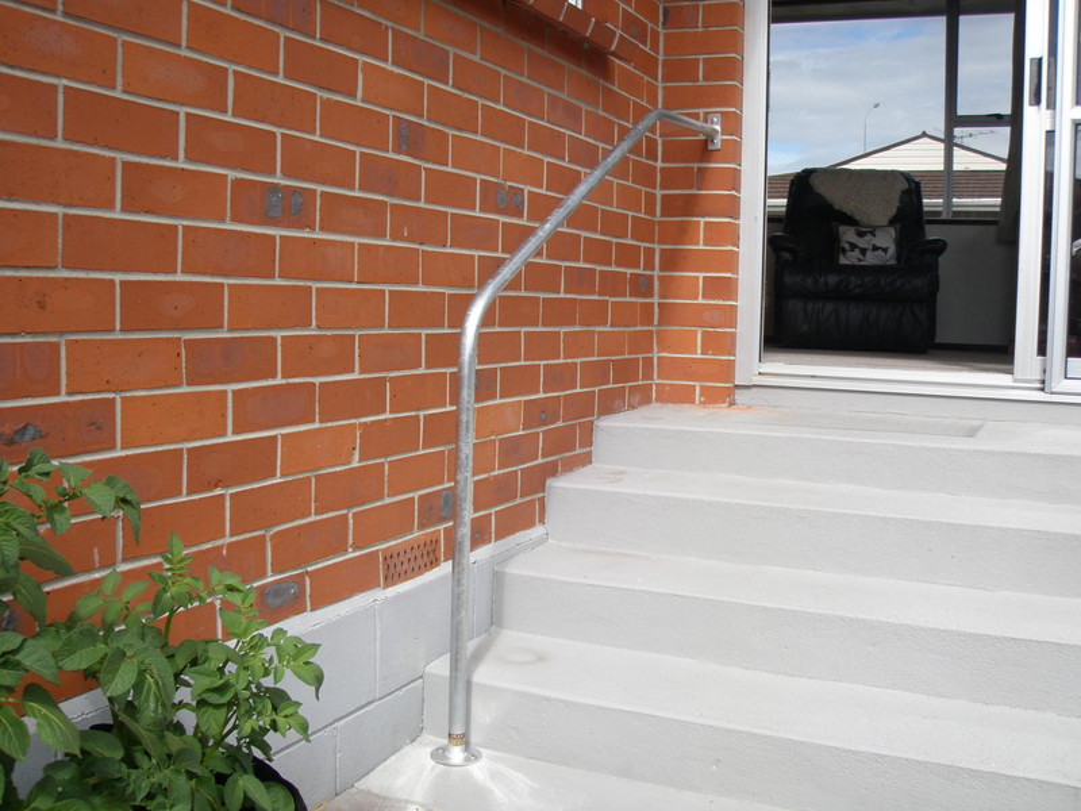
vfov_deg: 37.7
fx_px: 1187
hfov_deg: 49.0
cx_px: 540
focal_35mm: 38
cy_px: 406
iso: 50
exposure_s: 1/200
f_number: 4.5
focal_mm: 6.7
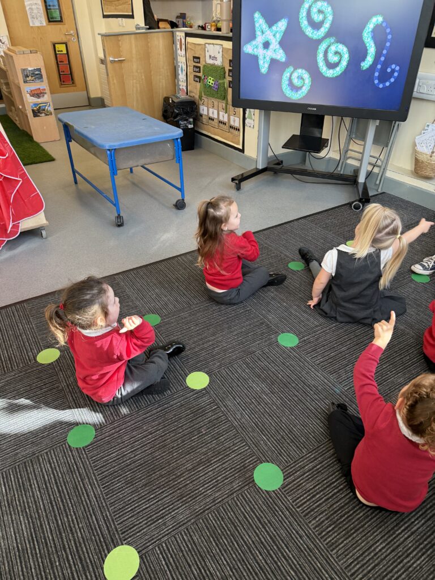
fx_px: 402
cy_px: 290
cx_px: 218
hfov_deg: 56.8
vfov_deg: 71.6
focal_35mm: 24
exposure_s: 1/72
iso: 200
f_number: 1.78
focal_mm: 6.76
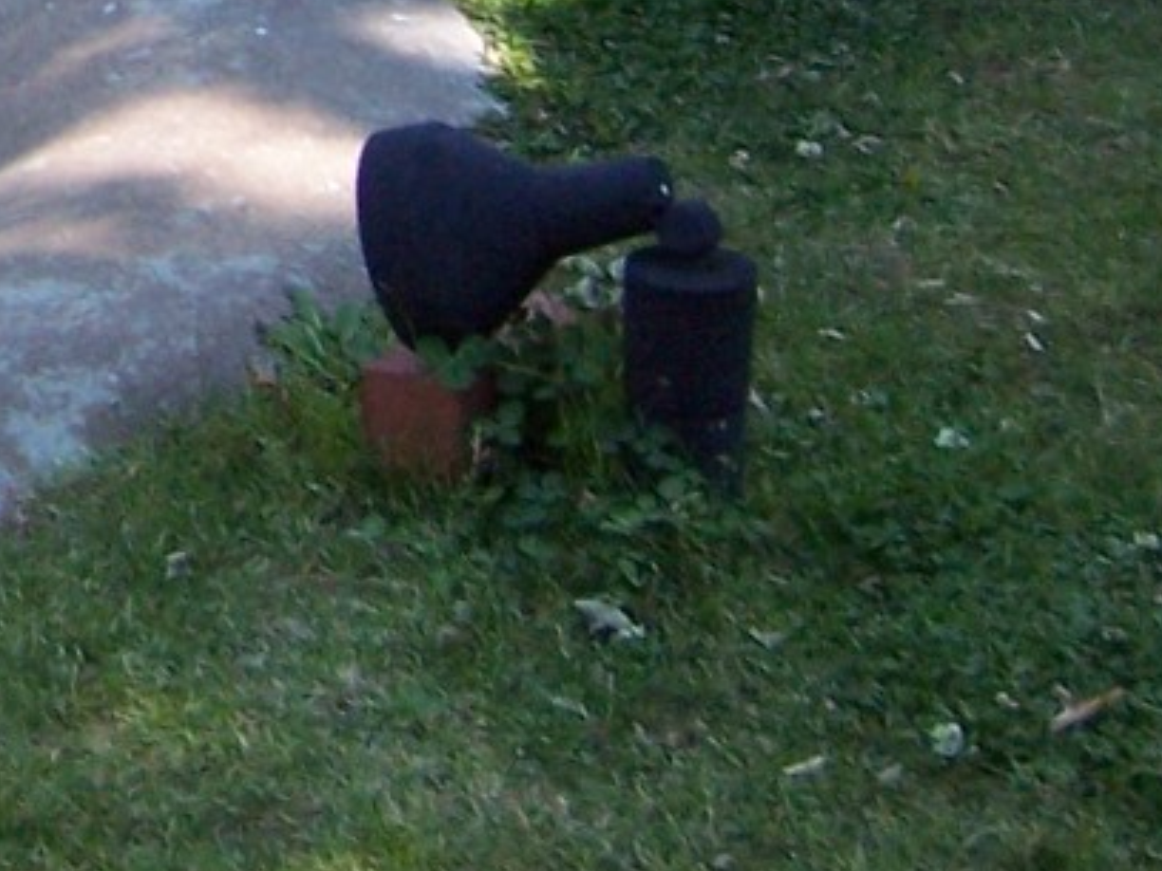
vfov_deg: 8.0
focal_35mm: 180
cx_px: -675
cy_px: -707
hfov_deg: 10.5
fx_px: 6042
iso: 140
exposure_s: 1/250
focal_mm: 8.2
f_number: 4
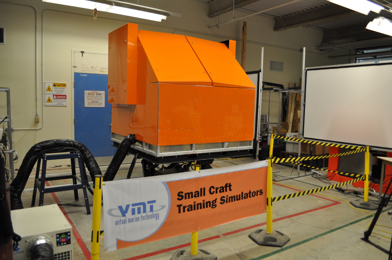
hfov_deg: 67.4
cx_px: 196
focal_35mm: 27
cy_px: 130
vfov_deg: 47.8
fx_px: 294
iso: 560
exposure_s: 1/60
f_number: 4
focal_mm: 18
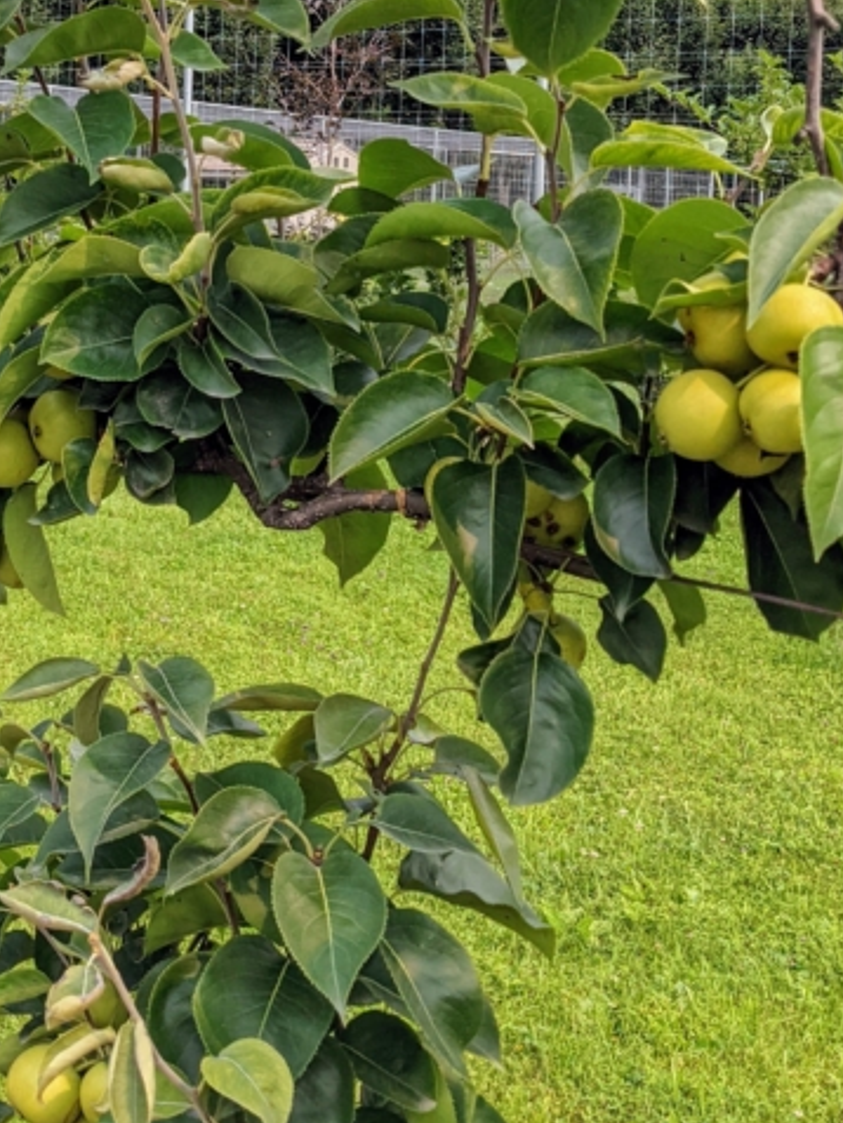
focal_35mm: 58
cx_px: 132
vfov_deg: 32.5
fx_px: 1882
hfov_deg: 24.7
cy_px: 259
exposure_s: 1/2924
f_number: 1.73
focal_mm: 4.38
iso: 62
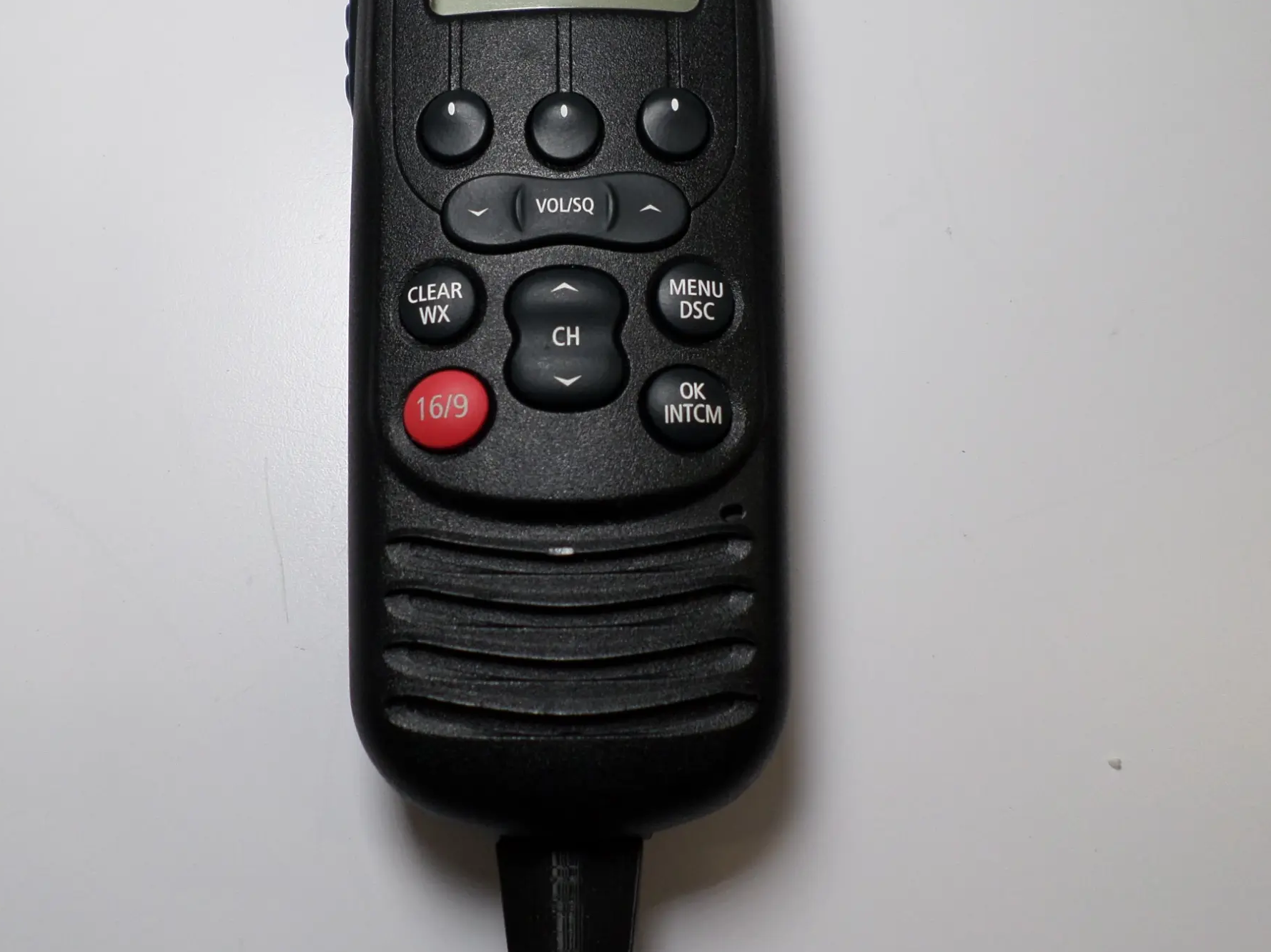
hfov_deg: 51.3
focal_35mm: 36
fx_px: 1322
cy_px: 351
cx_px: 576
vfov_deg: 39.4
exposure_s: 1/250
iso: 80
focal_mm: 4.5
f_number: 2.5
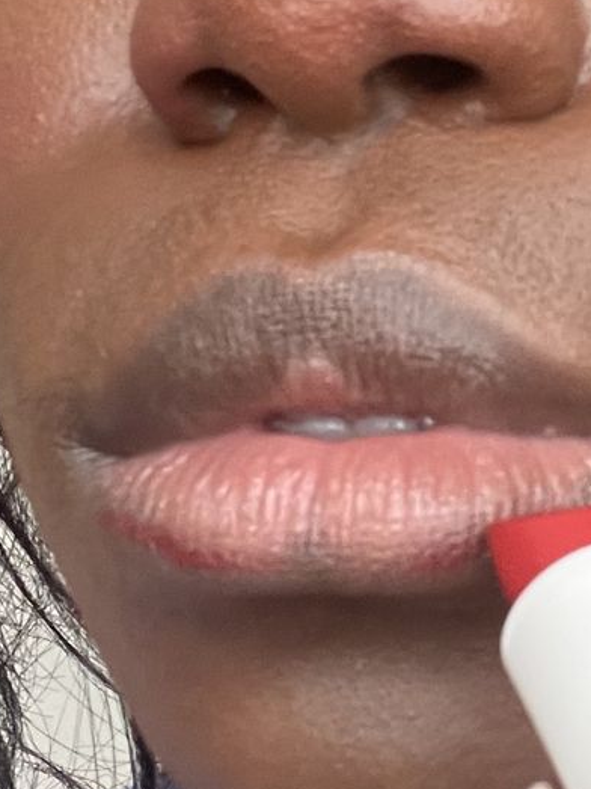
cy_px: 301
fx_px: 2232
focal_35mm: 98
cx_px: 668
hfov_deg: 14.7
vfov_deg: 20.0
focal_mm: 2.71
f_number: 2.2
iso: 320
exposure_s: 1/60
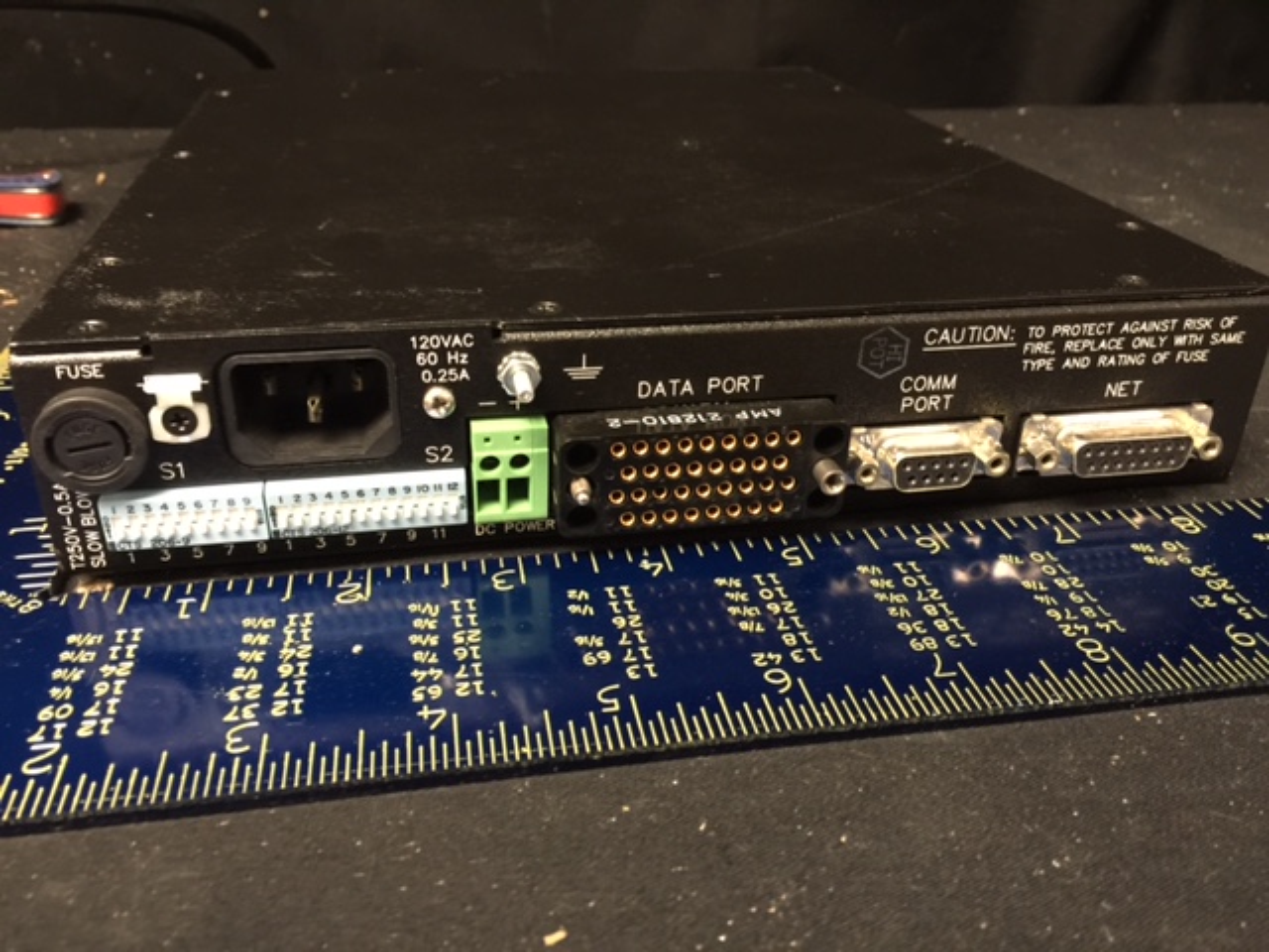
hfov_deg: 61.7
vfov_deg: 48.2
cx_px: 634
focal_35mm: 29
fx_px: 1063
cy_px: 476
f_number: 2.2
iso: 125
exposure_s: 1/10
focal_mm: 4.15
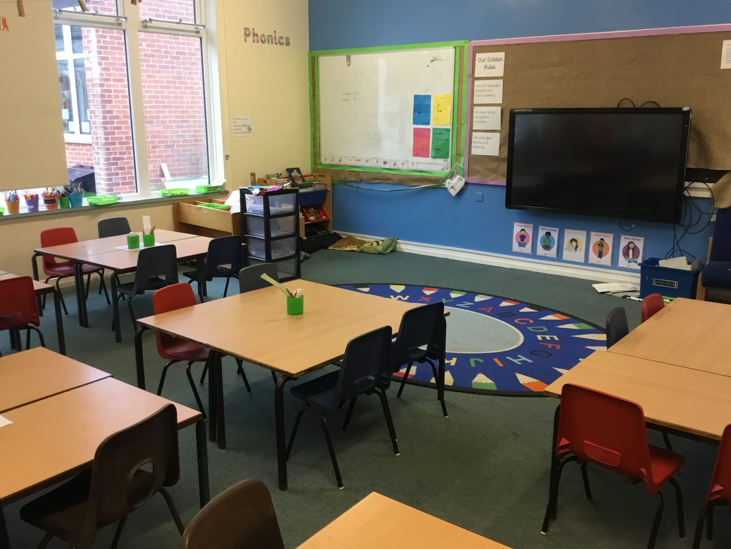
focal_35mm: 32
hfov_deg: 56.8
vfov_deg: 44.2
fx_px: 676
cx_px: 369
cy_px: 272
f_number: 2.4
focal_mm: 3.3
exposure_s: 1/33
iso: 100
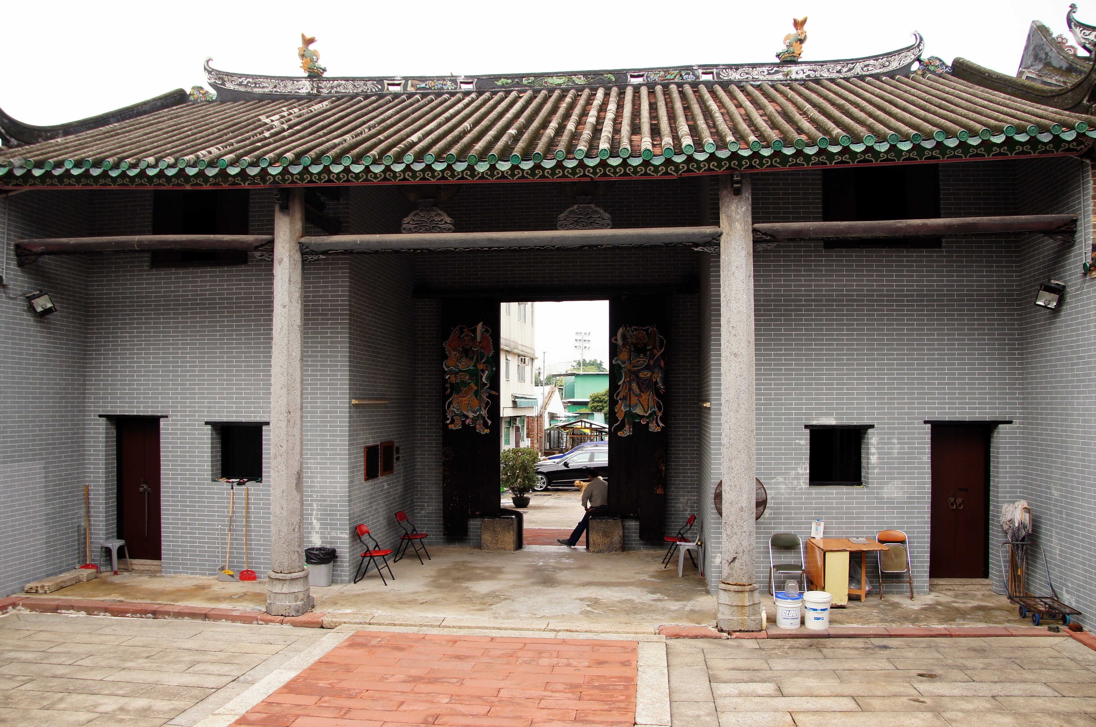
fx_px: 821
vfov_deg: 47.8
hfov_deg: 67.5
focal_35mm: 27
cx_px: 548
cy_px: 364
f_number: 5.6
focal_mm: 18
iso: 100
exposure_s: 1/40
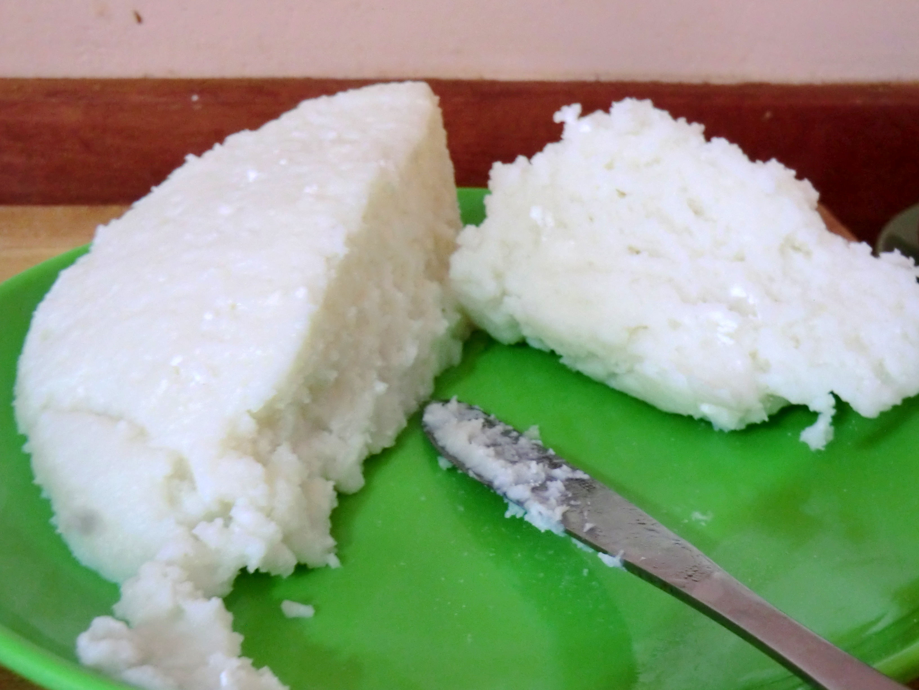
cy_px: 345
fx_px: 1248
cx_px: 460
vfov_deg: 30.9
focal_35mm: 47
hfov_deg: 40.4
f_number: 4
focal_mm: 8.4
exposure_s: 1/6
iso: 400
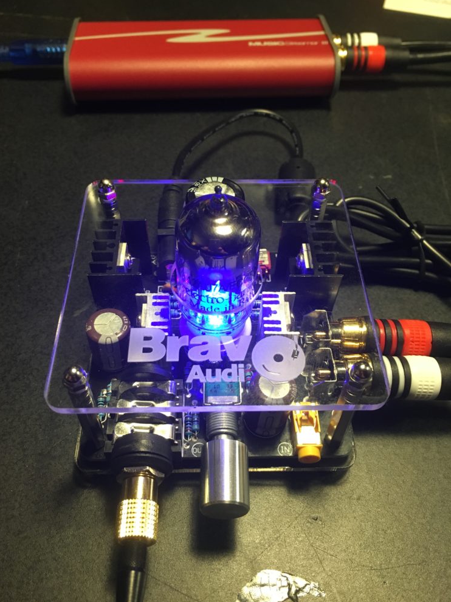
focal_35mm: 30
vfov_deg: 60.0
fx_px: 521
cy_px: 299
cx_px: 218
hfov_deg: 46.8
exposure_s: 1/30
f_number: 2.2
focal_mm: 4.15
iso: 125
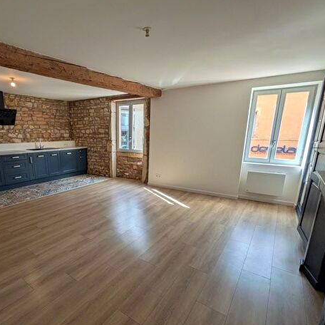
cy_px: 179
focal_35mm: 19
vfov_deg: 77.5
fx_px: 202
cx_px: 120
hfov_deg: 76.2
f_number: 2.2
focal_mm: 1.83
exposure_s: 1/170
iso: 47
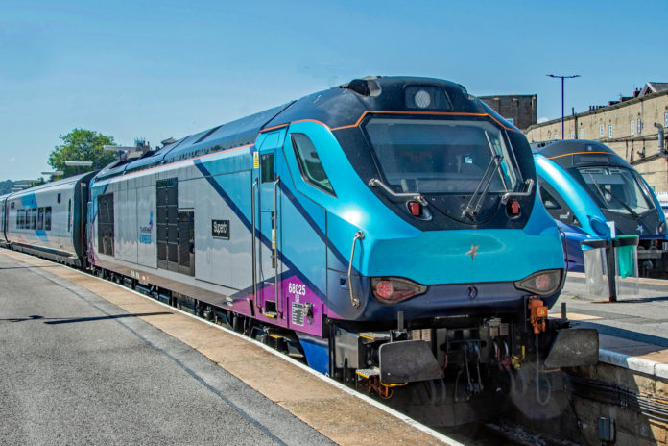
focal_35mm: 39
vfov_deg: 34.2
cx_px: 334
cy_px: 223
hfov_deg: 49.6
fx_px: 724
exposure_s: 1/400
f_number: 10
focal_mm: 26
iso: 200
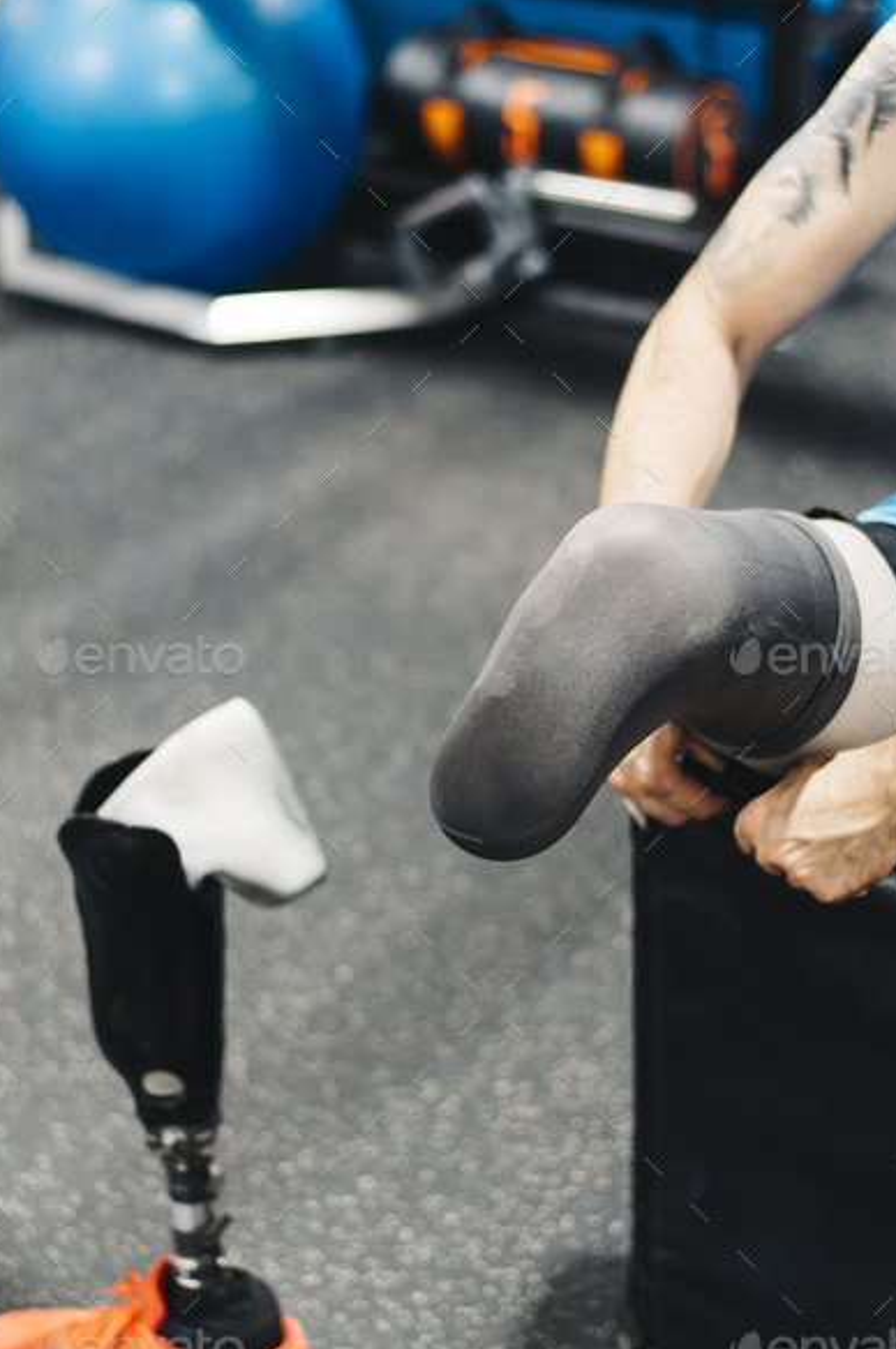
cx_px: 480
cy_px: 643
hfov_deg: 17.9
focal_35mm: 76
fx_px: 2844
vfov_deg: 26.7
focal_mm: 50
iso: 1000
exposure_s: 1/125
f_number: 2
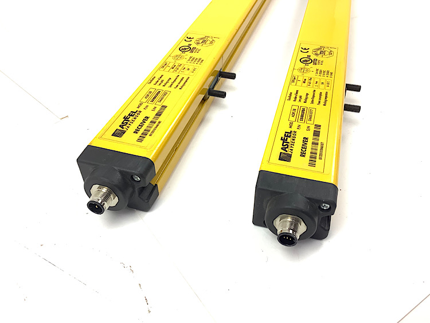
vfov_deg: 45.5
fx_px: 385
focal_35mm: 31
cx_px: 215
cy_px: 162
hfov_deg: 58.3
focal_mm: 3.3
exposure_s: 1/50
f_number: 2.4
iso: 80
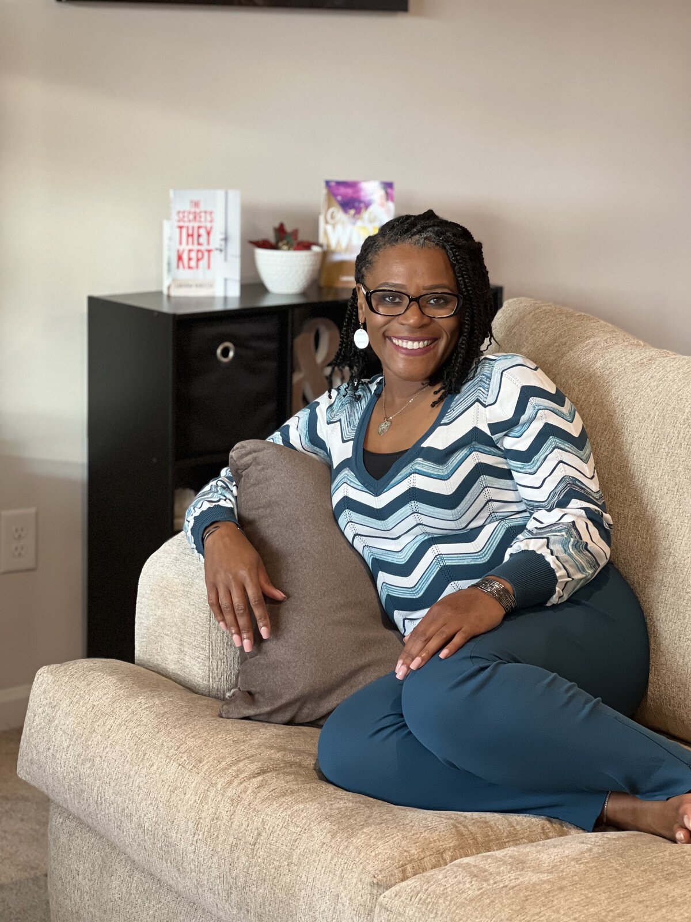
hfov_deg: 19.1
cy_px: 461
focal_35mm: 77
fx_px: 2049
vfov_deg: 25.3
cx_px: 346
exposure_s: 1/40
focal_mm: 9
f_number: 2.8
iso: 400
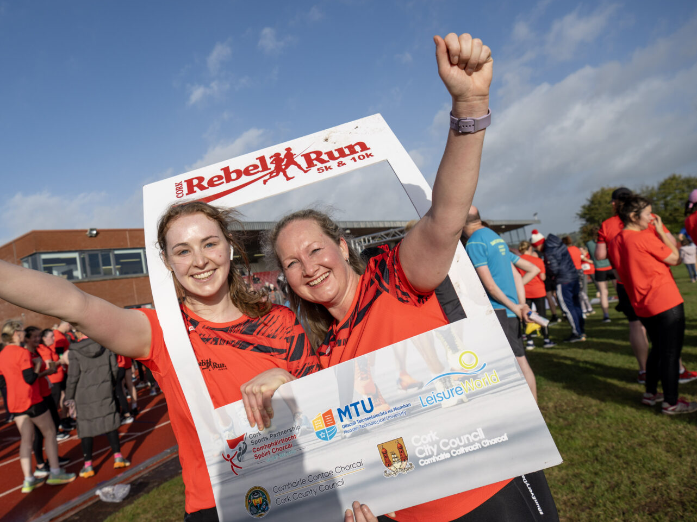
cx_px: 290
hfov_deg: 64.9
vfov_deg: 51.3
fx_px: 544
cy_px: 251
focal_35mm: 27
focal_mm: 24
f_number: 5.6
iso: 125
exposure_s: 1/1250
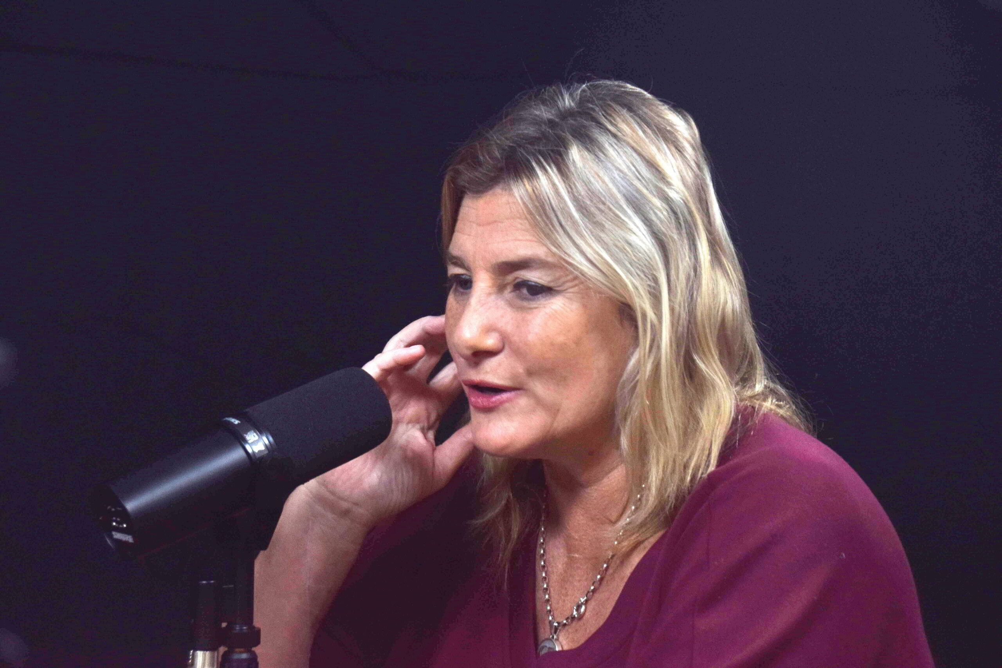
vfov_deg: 11.7
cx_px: 501
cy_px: 334
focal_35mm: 117
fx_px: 3256
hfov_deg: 17.5
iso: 400
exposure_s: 1/80
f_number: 5.6
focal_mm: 78
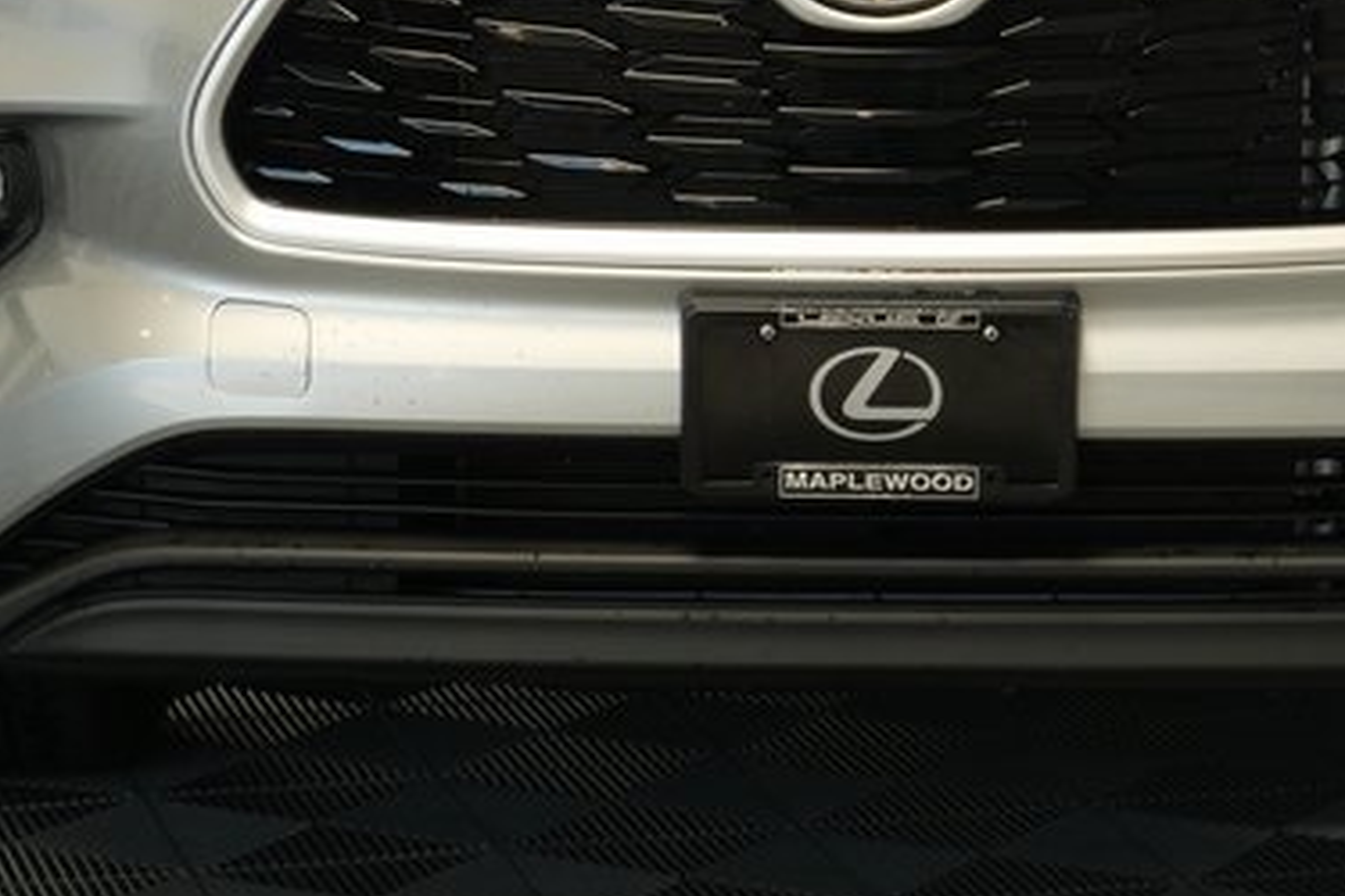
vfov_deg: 9.6
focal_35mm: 142
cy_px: 4
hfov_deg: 14.4
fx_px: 5305
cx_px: 857
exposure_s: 1/100
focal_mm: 25
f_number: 5
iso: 250
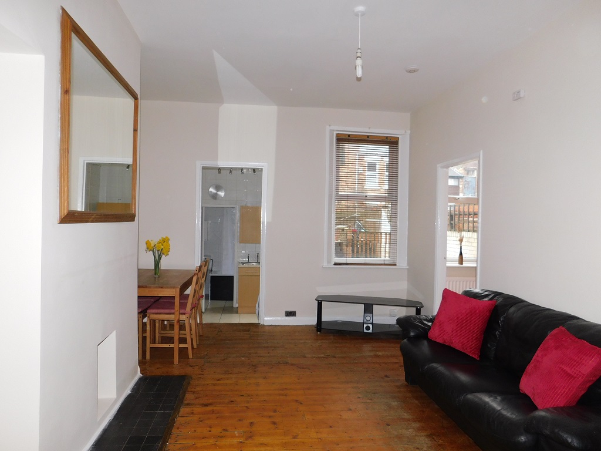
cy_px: 226
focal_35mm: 23
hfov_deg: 73.9
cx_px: 300
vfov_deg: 58.9
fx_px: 399
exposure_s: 1/30
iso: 200
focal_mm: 4
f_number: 3
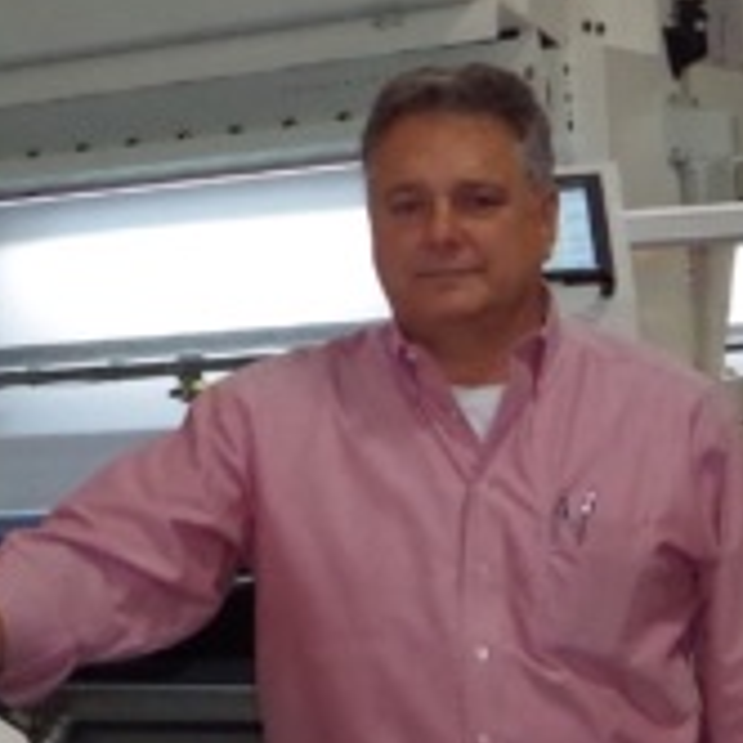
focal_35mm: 106
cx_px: 58
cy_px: 289
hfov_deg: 16.2
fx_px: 2574
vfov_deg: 16.4
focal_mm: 18
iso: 3200
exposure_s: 1/160
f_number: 6.3
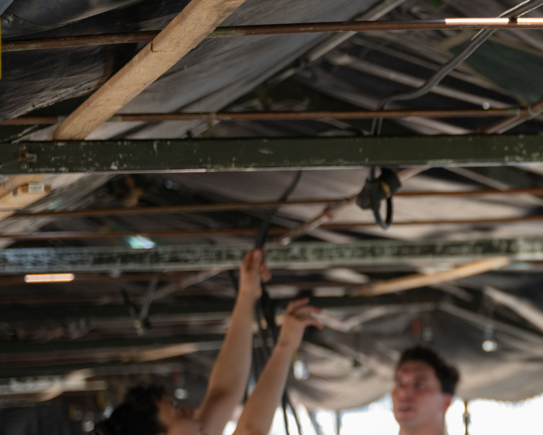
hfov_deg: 11.8
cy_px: 362
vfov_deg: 9.7
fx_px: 2539
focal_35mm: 158
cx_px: 751
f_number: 2.8
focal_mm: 57
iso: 500
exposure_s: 1/400
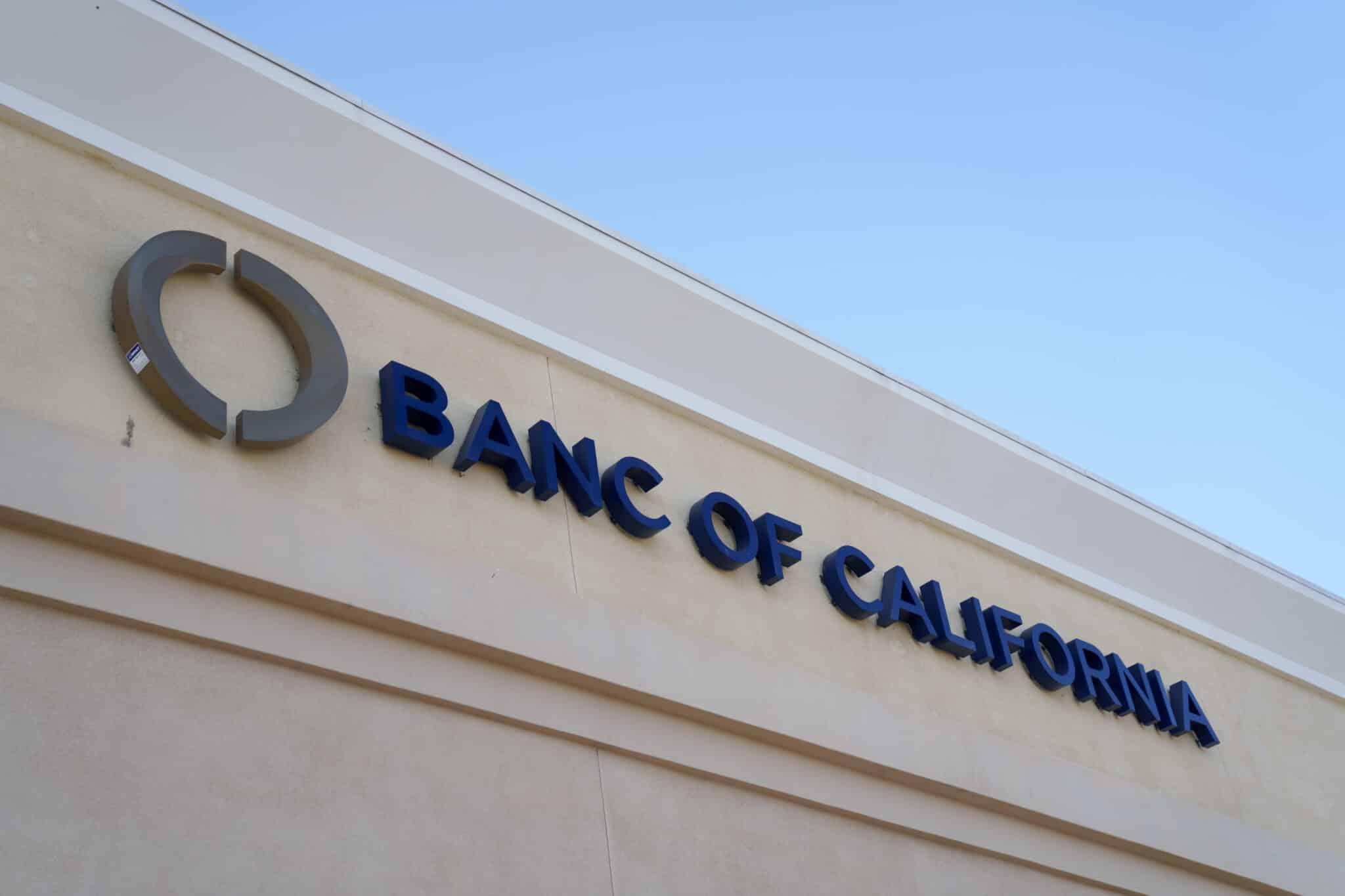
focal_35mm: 48
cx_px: 672
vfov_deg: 28.1
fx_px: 1793
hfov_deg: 41.1
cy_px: 448
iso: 100
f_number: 2.8
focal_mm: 48
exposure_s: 1/640
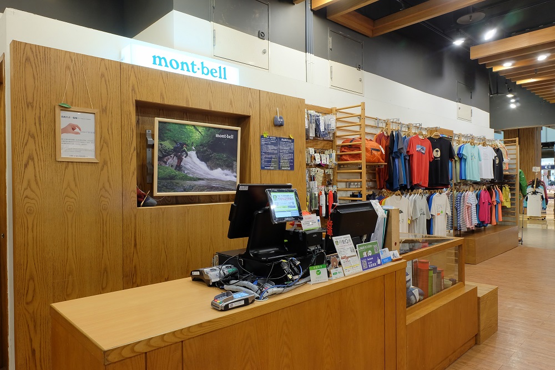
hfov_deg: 73.8
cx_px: 278
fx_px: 370
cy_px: 185
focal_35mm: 24
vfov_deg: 53.1
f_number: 8
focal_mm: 16
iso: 800
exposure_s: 1/8
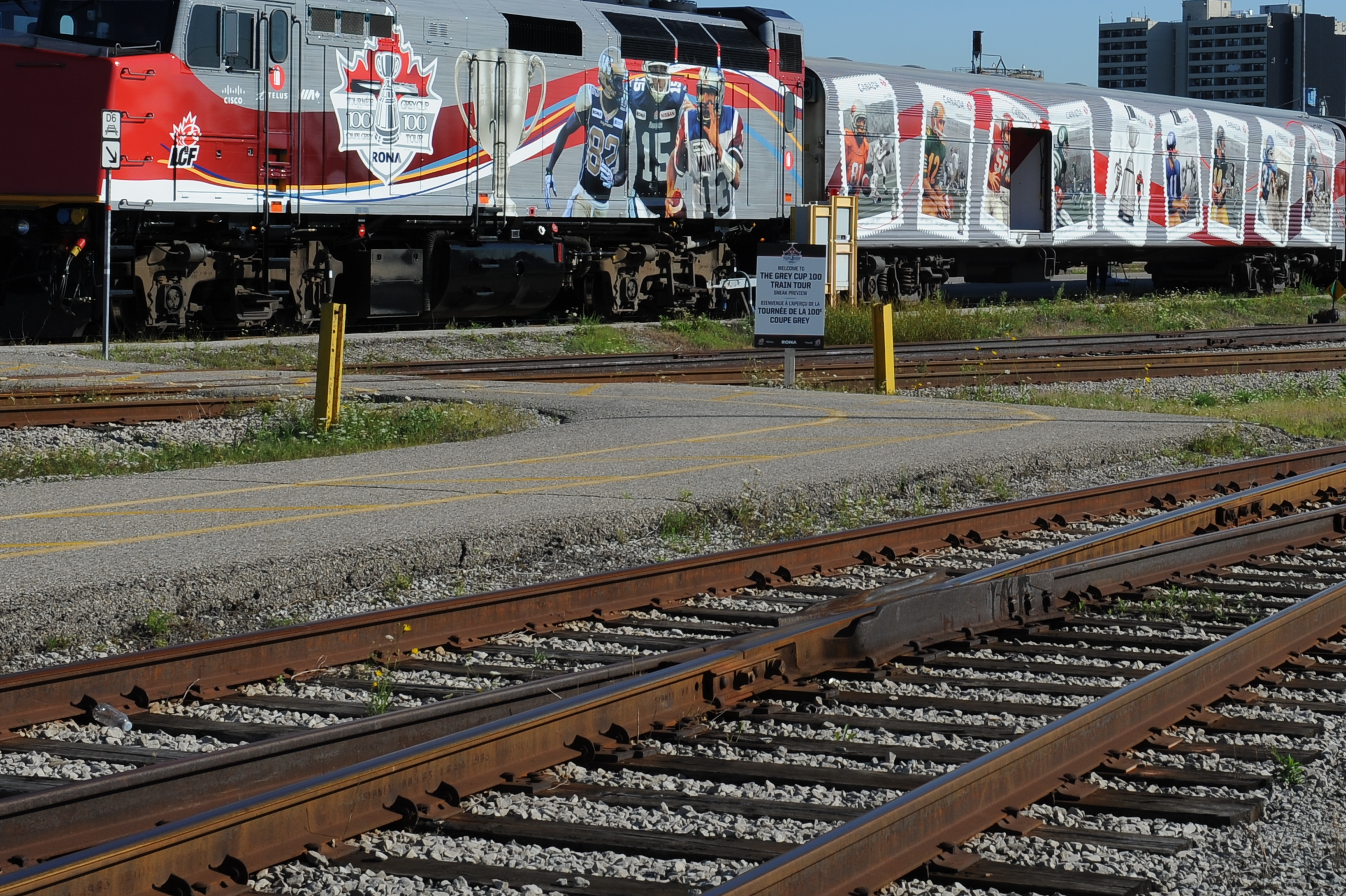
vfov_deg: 15.4
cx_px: 976
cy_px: 176
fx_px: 3288
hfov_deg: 23.0
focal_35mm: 88
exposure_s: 1/250
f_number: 13
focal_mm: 48
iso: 200
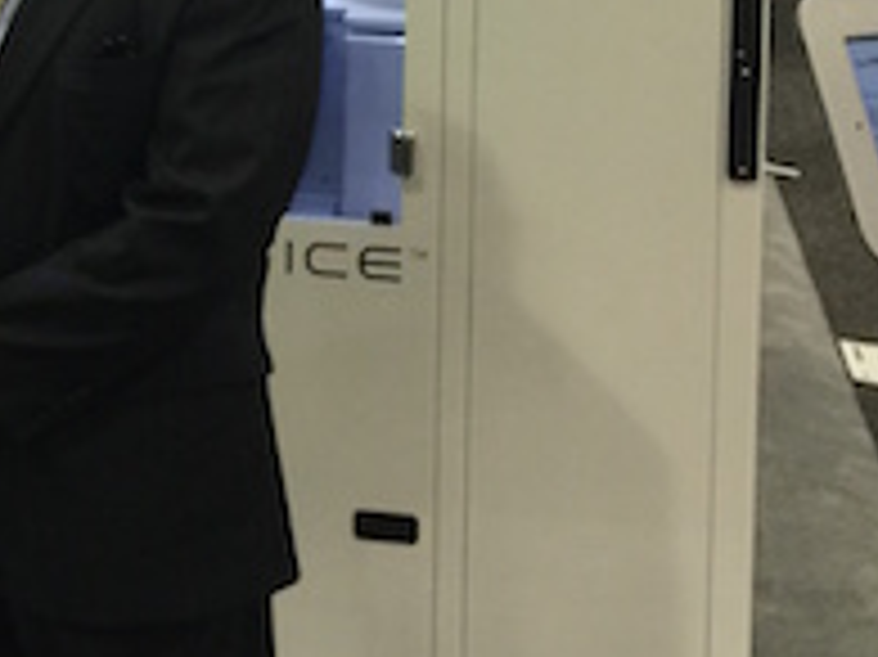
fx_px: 2509
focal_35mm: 99
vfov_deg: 14.3
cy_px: -184
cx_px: -232
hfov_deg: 18.6
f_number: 2.2
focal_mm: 4.15
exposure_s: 1/33
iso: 64
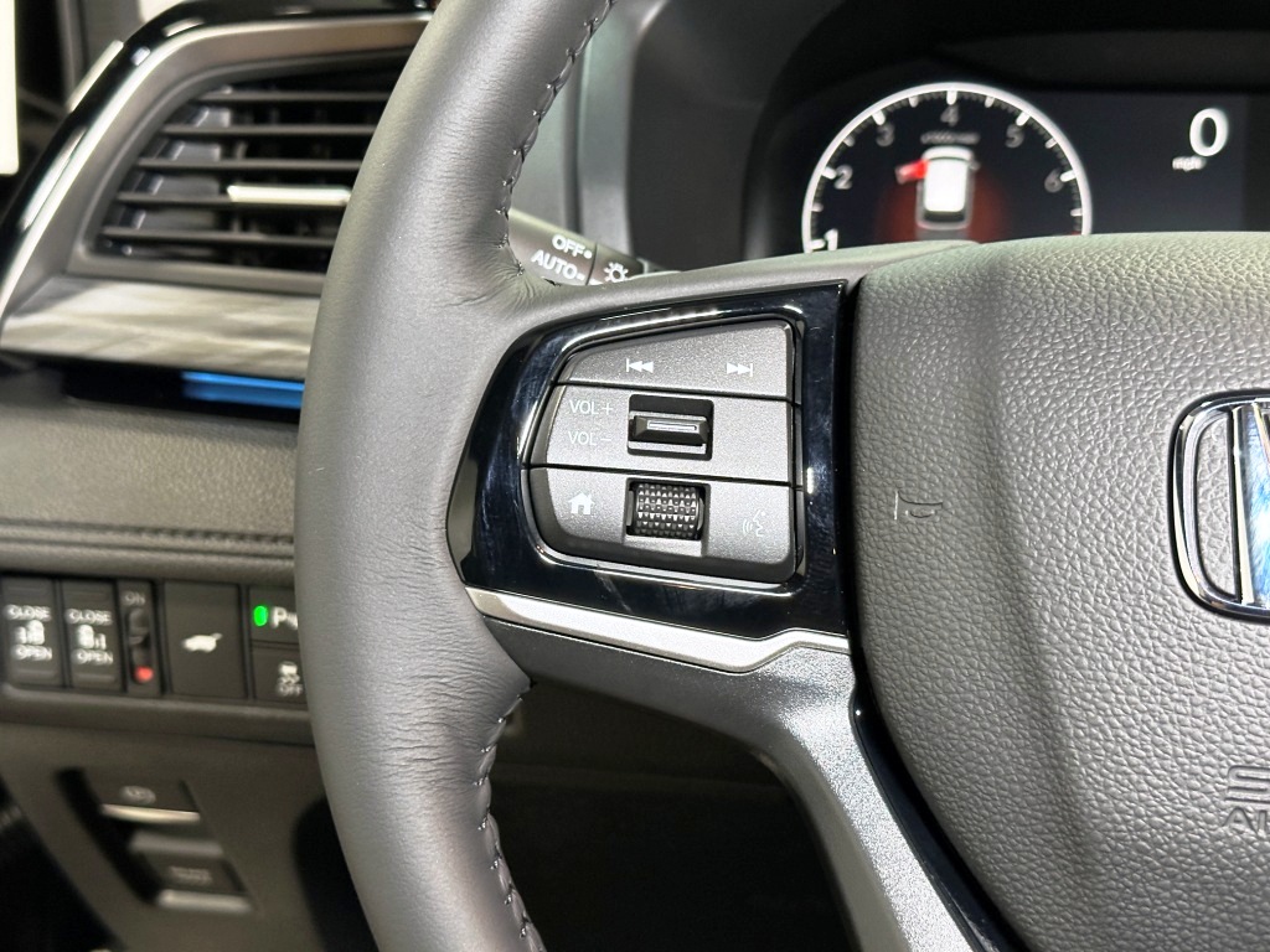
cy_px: 476
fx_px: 1761
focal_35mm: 48
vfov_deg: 30.3
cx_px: 635
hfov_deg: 39.7
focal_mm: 6.86
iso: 500
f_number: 1.78
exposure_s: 1/30
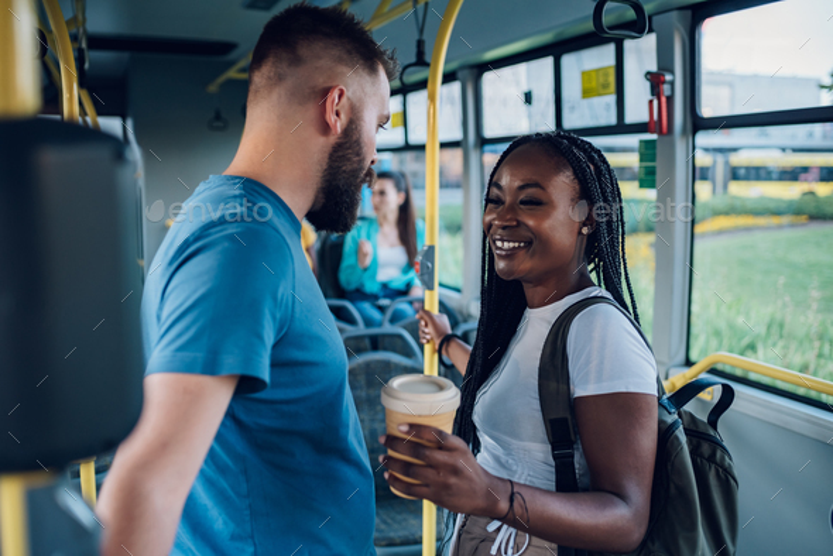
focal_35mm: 35
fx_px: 810
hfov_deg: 54.4
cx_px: 416
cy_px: 278
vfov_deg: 37.9
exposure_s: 1/160
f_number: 2.5
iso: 200
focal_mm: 35
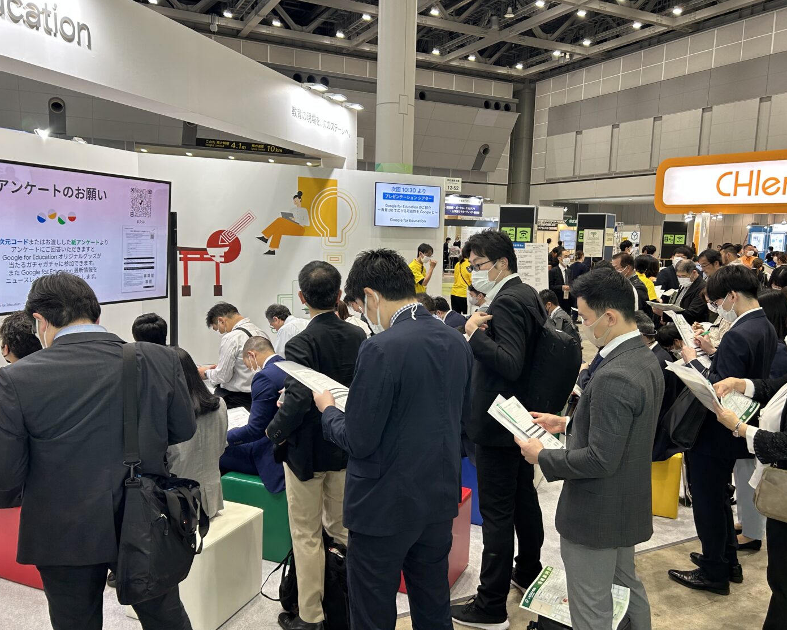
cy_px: 316
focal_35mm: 28
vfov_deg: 51.5
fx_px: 652
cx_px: 413
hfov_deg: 62.2
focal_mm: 5.7
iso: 100
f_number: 1.5
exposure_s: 1/100
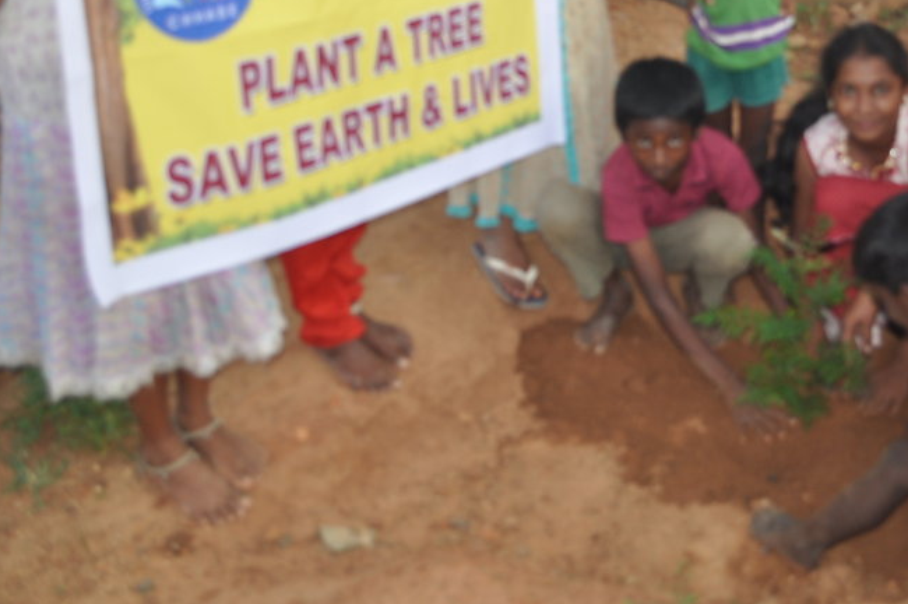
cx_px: 687
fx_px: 1310
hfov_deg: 37.2
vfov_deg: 25.6
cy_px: 154
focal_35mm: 52
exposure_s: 1/200
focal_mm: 22
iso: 250
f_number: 4
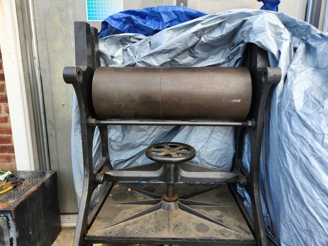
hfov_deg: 73.9
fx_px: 218
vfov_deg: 58.9
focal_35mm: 23
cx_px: 164
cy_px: 123
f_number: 1.8
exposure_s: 1/193
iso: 20
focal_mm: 5.4
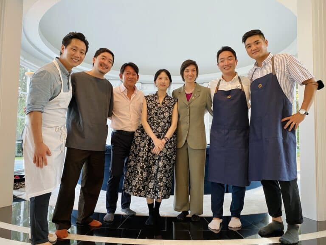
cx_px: 163
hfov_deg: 67.3
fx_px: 245
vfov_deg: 53.1
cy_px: 122
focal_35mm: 26
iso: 100
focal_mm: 4.25
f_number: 1.8
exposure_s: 1/60
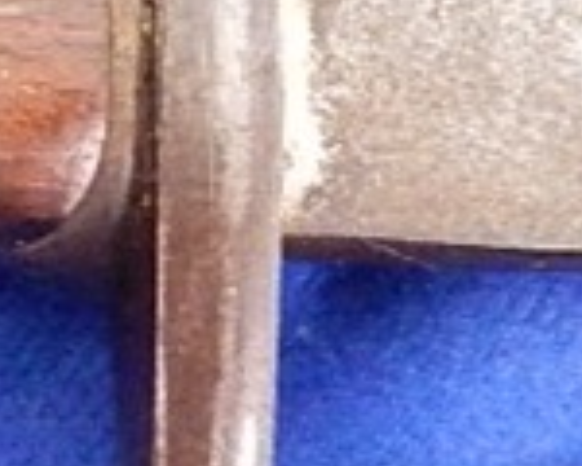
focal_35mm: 183
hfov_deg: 10.0
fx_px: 3152
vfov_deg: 8.4
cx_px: -438
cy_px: 287
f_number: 3
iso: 560
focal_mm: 4
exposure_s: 1/8
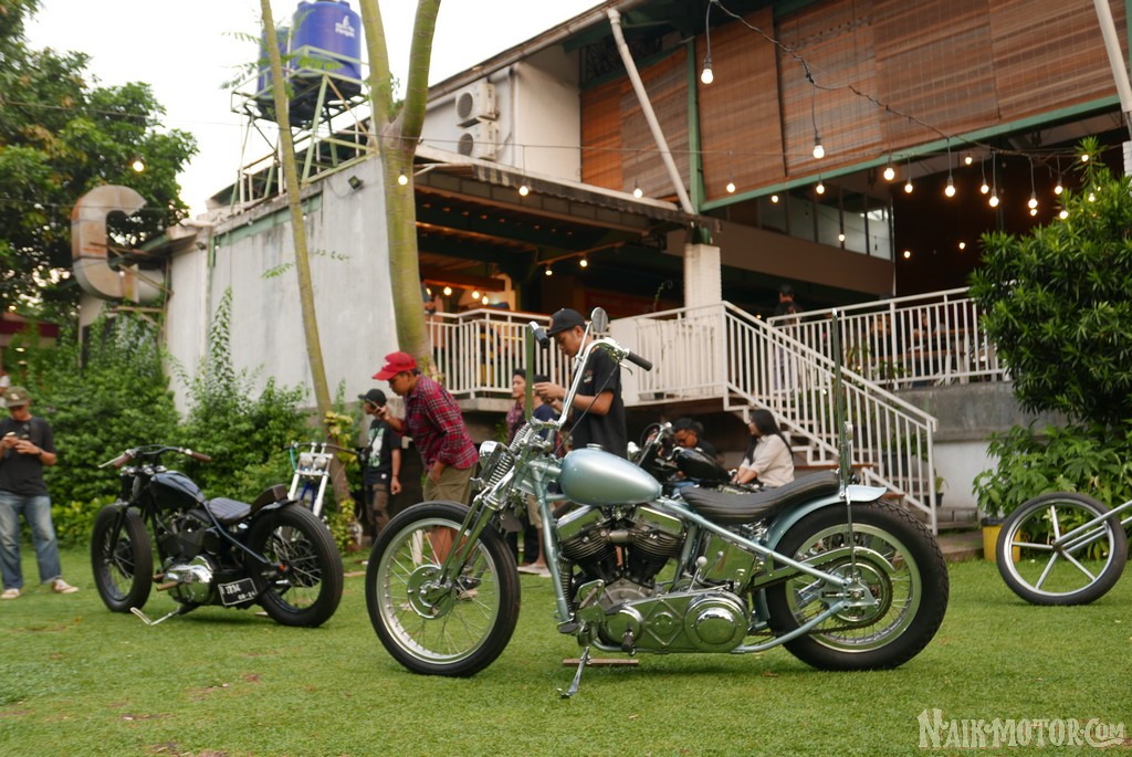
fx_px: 1102
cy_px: 378
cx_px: 566
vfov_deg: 37.9
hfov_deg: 54.4
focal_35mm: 35
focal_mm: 15.9
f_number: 2.3
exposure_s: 1/100
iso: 200
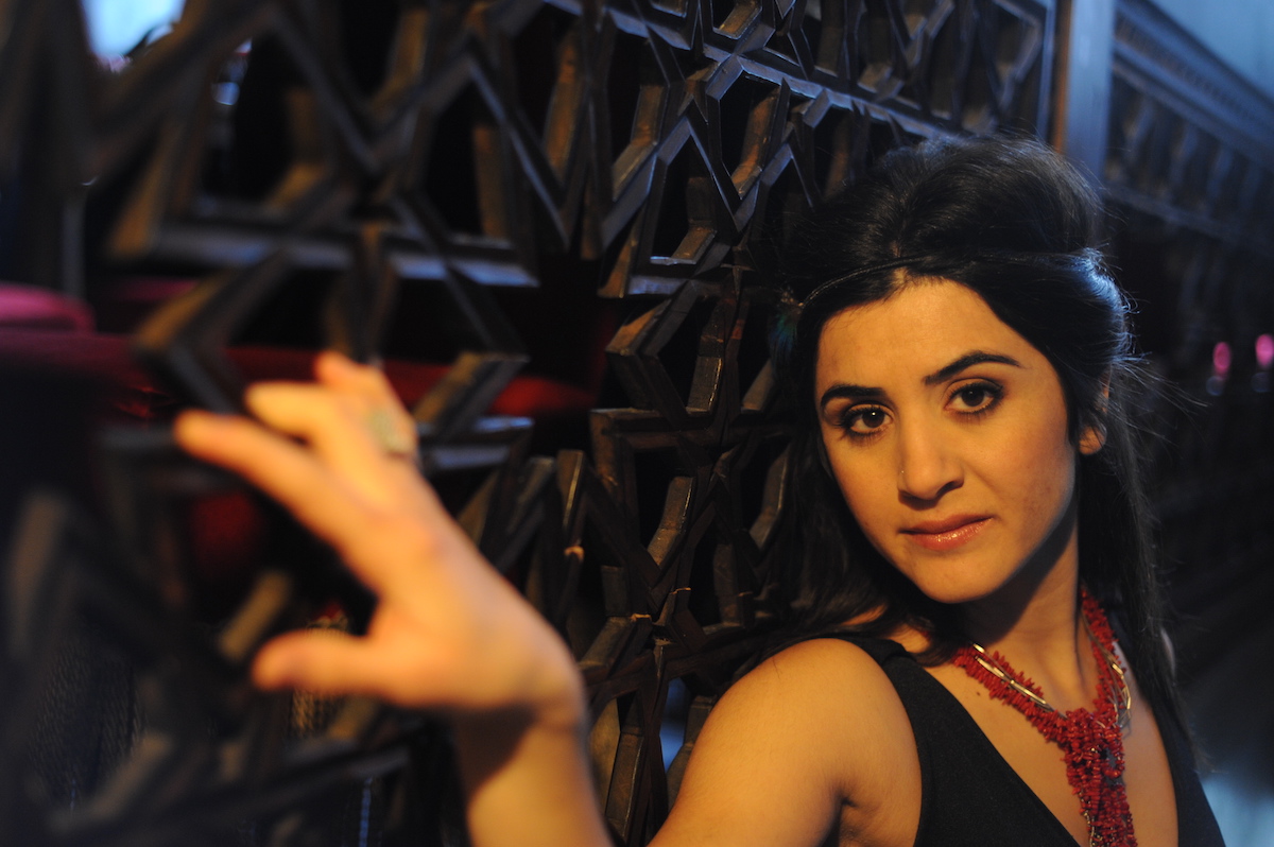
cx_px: 637
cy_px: 424
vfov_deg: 26.9
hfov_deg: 39.6
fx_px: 1768
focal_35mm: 50
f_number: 2.2
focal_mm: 50
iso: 1600
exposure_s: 1/30
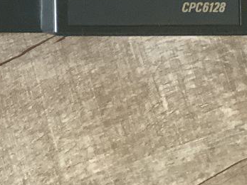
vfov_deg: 11.4
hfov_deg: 14.2
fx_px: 835
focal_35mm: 117
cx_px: -240
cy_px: -184
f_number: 1.8
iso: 200
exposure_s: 1/40
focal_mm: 3
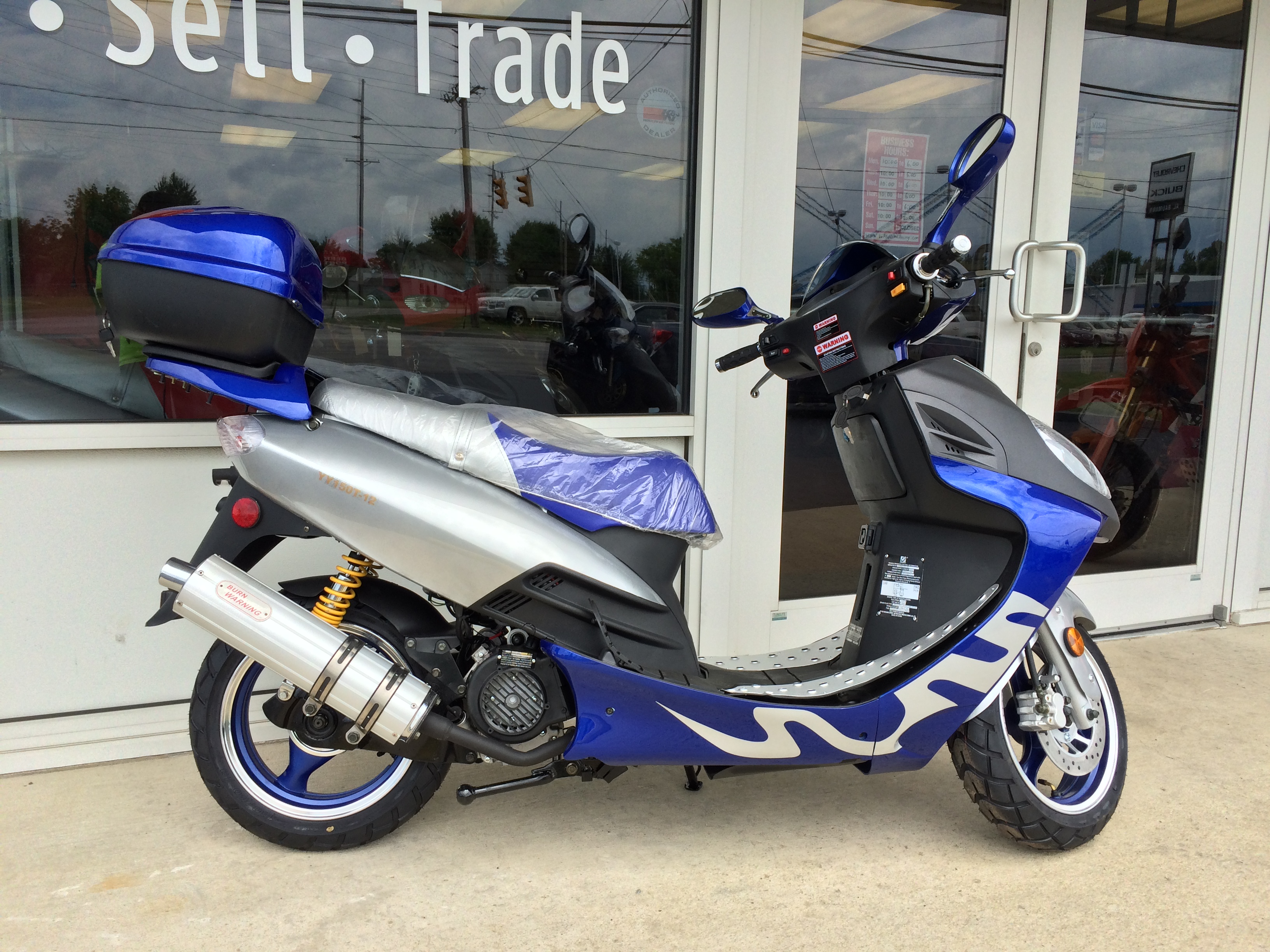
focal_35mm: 29
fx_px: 1064
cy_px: 476
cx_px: 635
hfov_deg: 61.7
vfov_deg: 48.2
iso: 32
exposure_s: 1/1172
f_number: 2.2
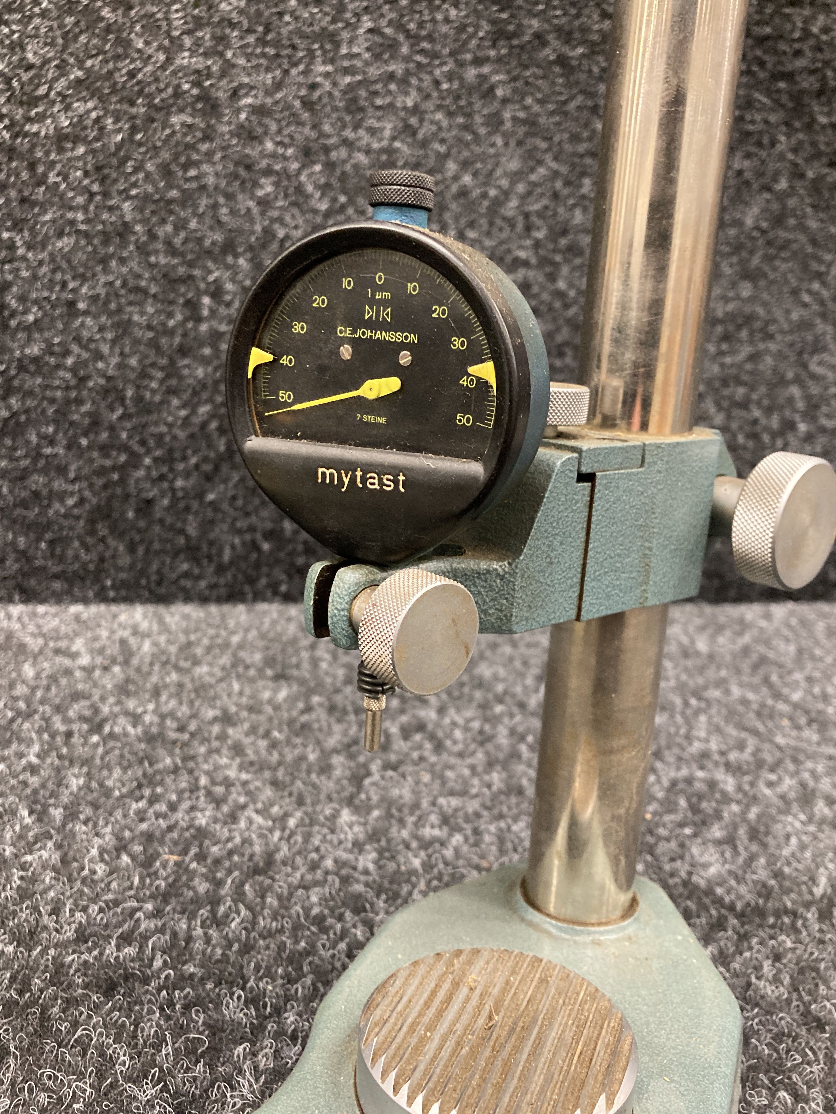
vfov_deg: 58.3
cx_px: 433
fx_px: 998
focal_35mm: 31
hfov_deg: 45.4
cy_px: 576
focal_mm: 3.99
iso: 320
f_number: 1.8
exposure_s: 1/47
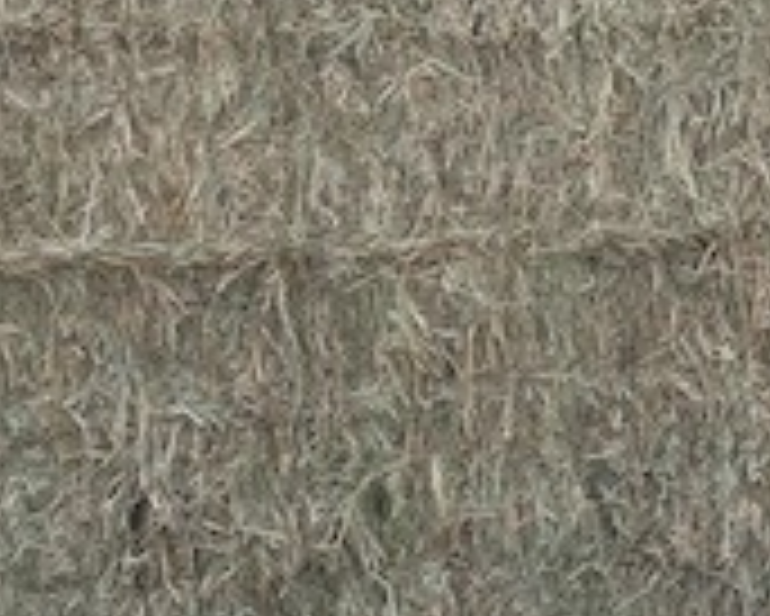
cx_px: 761
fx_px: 2166
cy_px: 112
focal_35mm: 95
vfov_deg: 16.1
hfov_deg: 19.6
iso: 25
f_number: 1.8
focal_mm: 4.25
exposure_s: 1/587
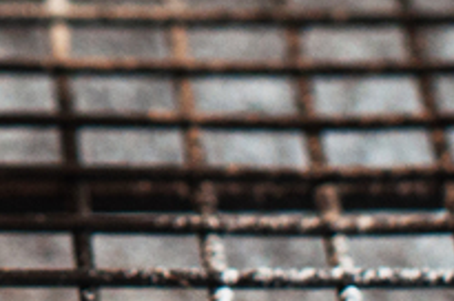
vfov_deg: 3.1
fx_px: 5515
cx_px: -399
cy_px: -165
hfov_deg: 4.7
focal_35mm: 438
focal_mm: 50
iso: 320
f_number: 5.6
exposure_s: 1/50
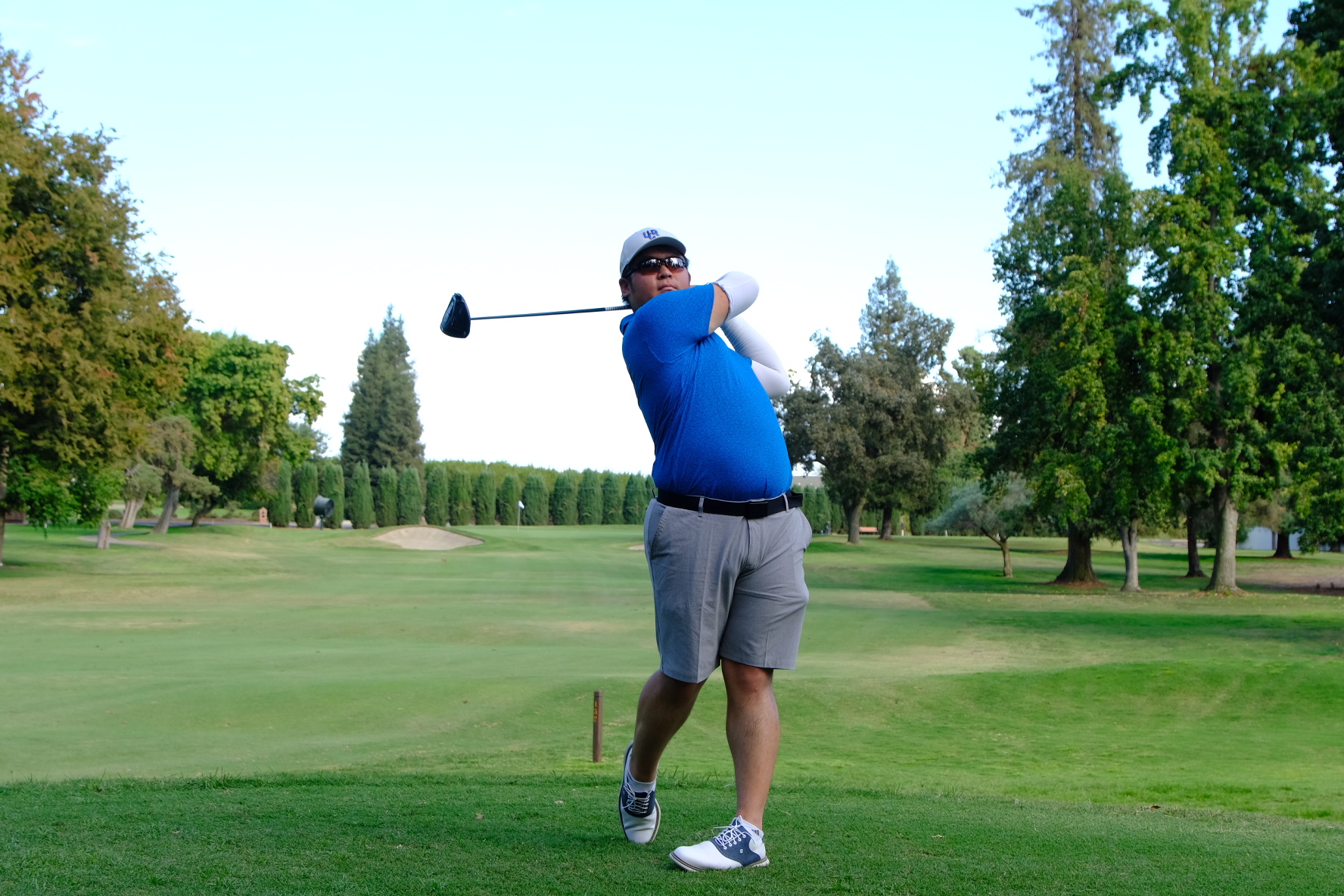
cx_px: 672
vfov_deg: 28.1
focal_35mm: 48
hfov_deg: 41.1
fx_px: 1792
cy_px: 448
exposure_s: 1/250
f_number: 5.6
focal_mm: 32
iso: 250
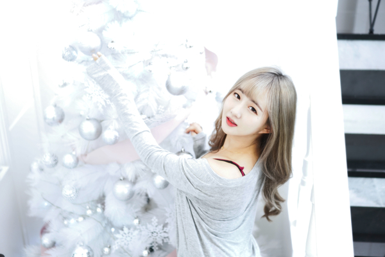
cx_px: 192
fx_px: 588
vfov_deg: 24.6
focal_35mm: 55
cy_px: 128
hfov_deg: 36.2
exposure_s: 1/160
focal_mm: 55
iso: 1000
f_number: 2
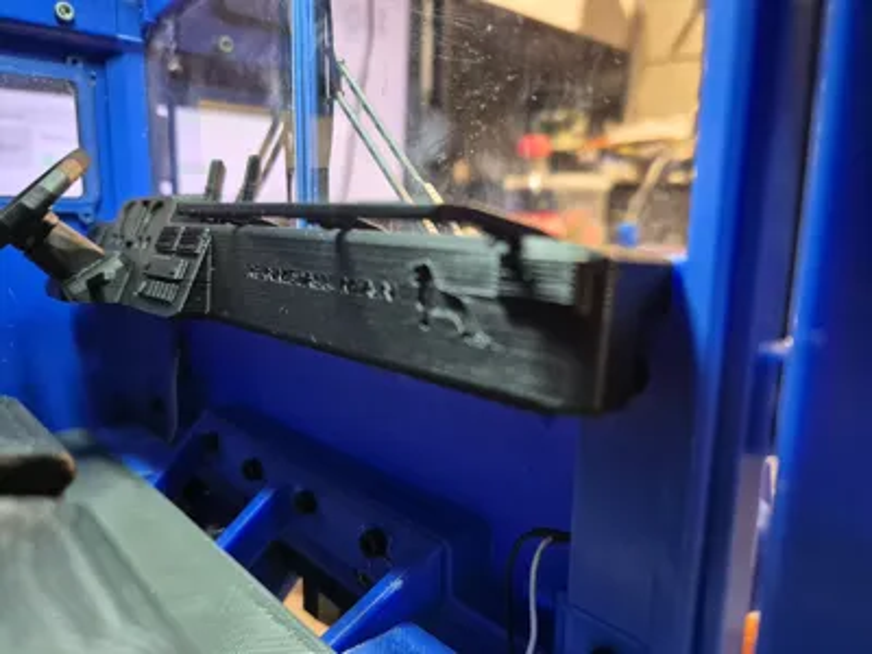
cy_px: 327
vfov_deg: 58.9
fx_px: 579
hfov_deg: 73.9
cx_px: 436
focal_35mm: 23
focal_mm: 5.4
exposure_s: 1/46
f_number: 1.8
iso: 1250
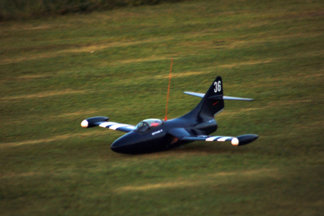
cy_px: 108
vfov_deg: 3.1
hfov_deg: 4.6
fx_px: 4047
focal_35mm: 450
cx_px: 162
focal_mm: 300
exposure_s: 1/500
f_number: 5.6
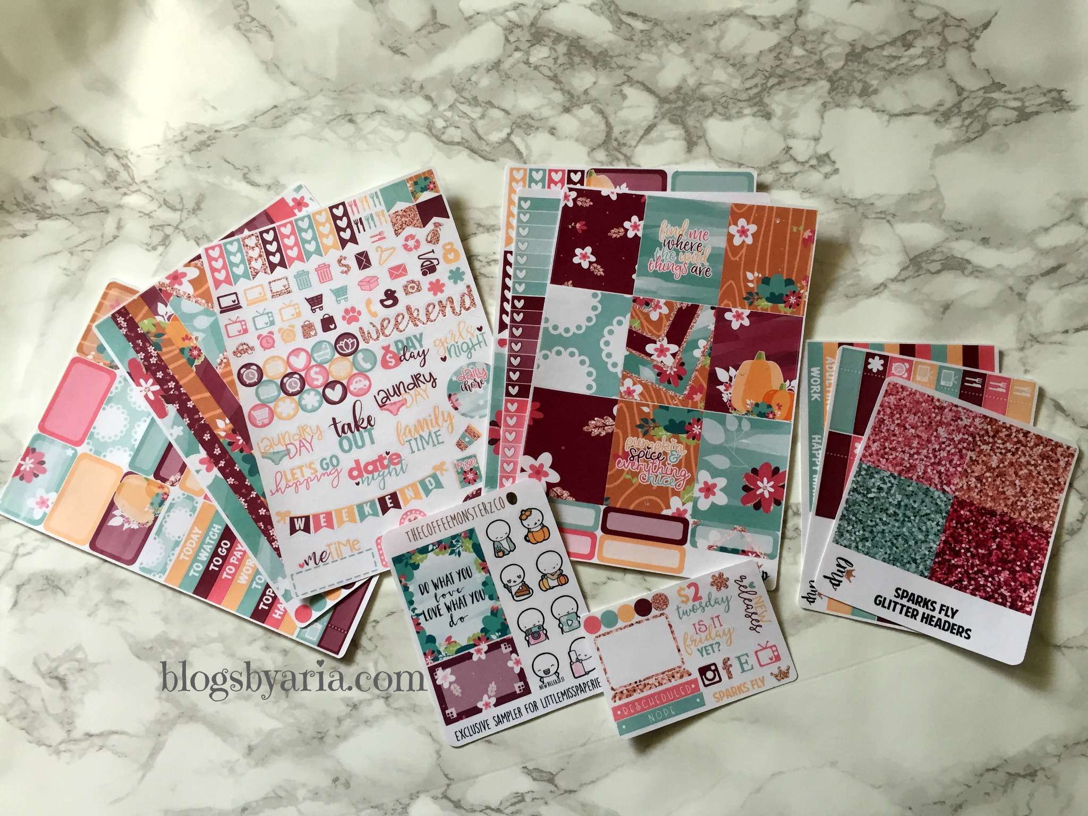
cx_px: 544
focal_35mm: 29
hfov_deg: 61.7
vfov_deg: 48.2
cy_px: 408
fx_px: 911
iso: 32
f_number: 2.2
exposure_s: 1/40
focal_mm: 4.15
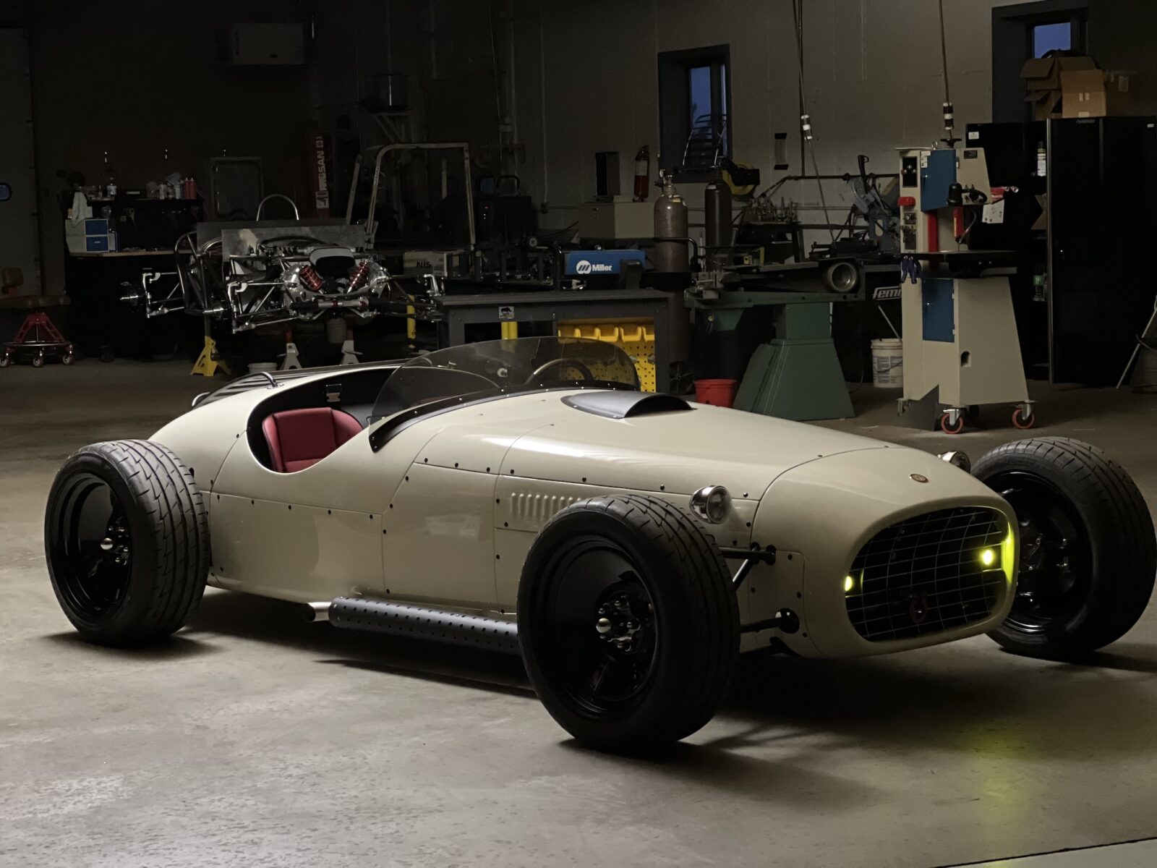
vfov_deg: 19.1
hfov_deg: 25.3
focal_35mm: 77
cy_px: 434
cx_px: 578
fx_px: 2574
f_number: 2.8
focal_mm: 9
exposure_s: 1/15
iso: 800
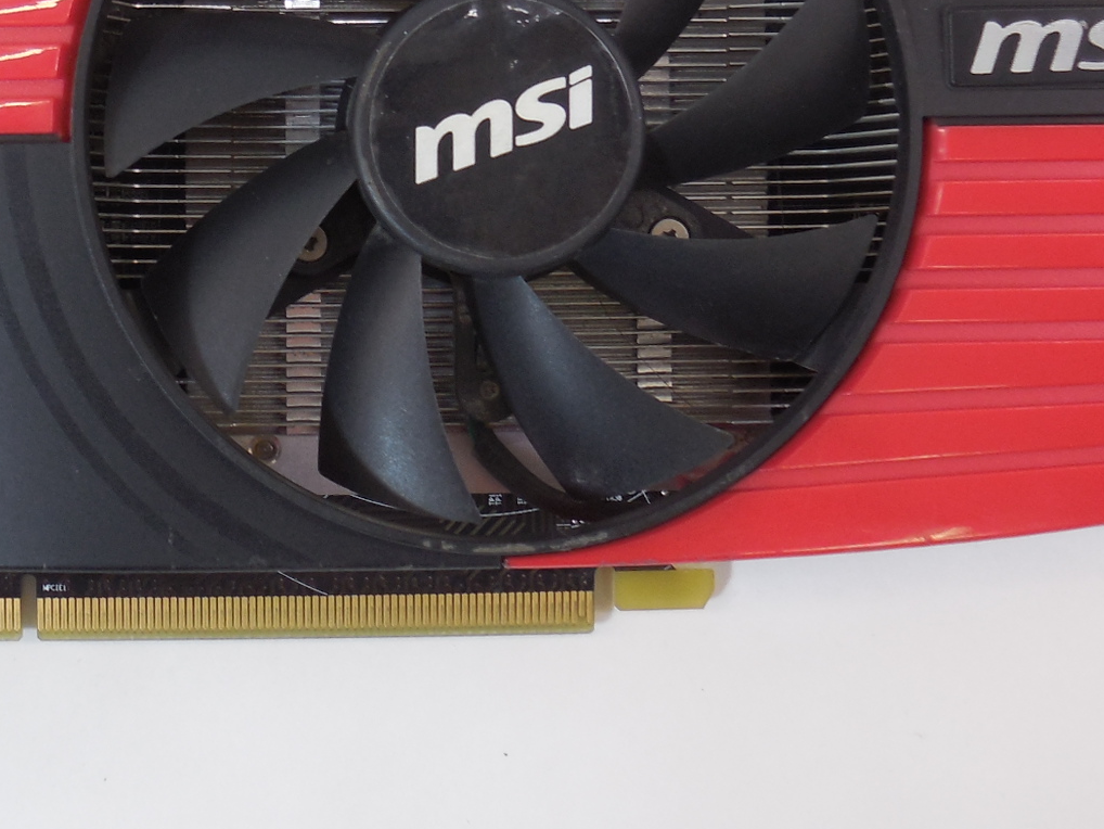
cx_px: 320
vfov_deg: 25.0
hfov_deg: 32.8
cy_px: 207
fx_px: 1850
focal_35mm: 58
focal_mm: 4.6
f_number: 3.5
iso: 125
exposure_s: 1/30
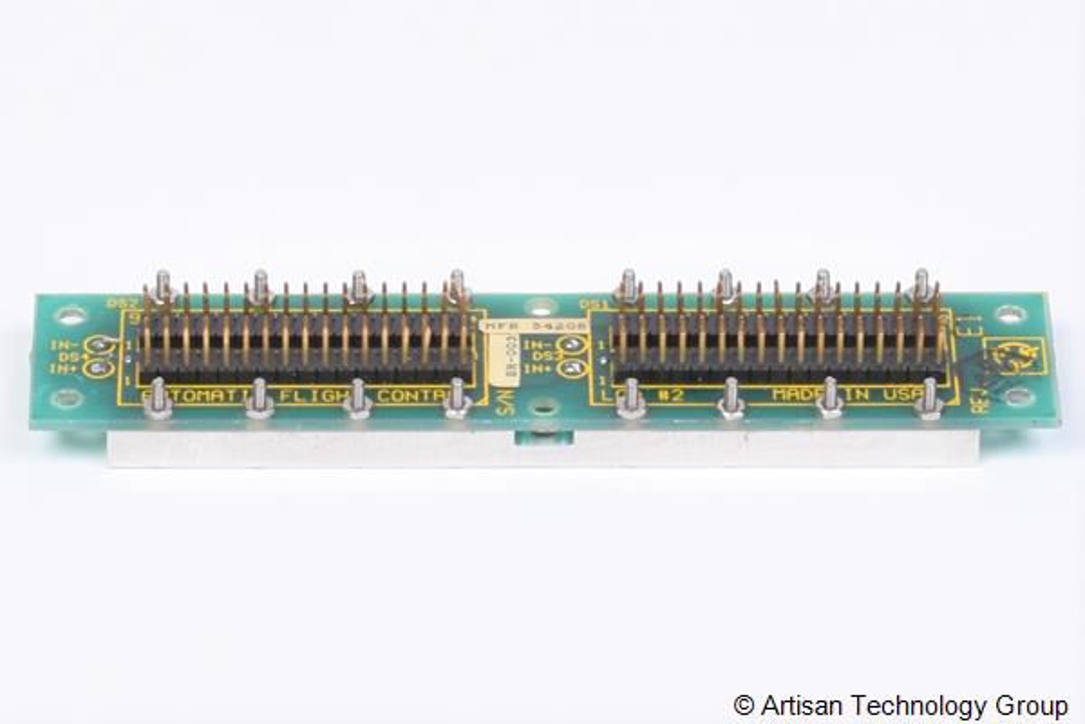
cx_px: 542
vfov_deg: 16.6
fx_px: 2486
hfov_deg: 24.6
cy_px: 362
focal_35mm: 82
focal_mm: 55
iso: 200
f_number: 13
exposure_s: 1/200
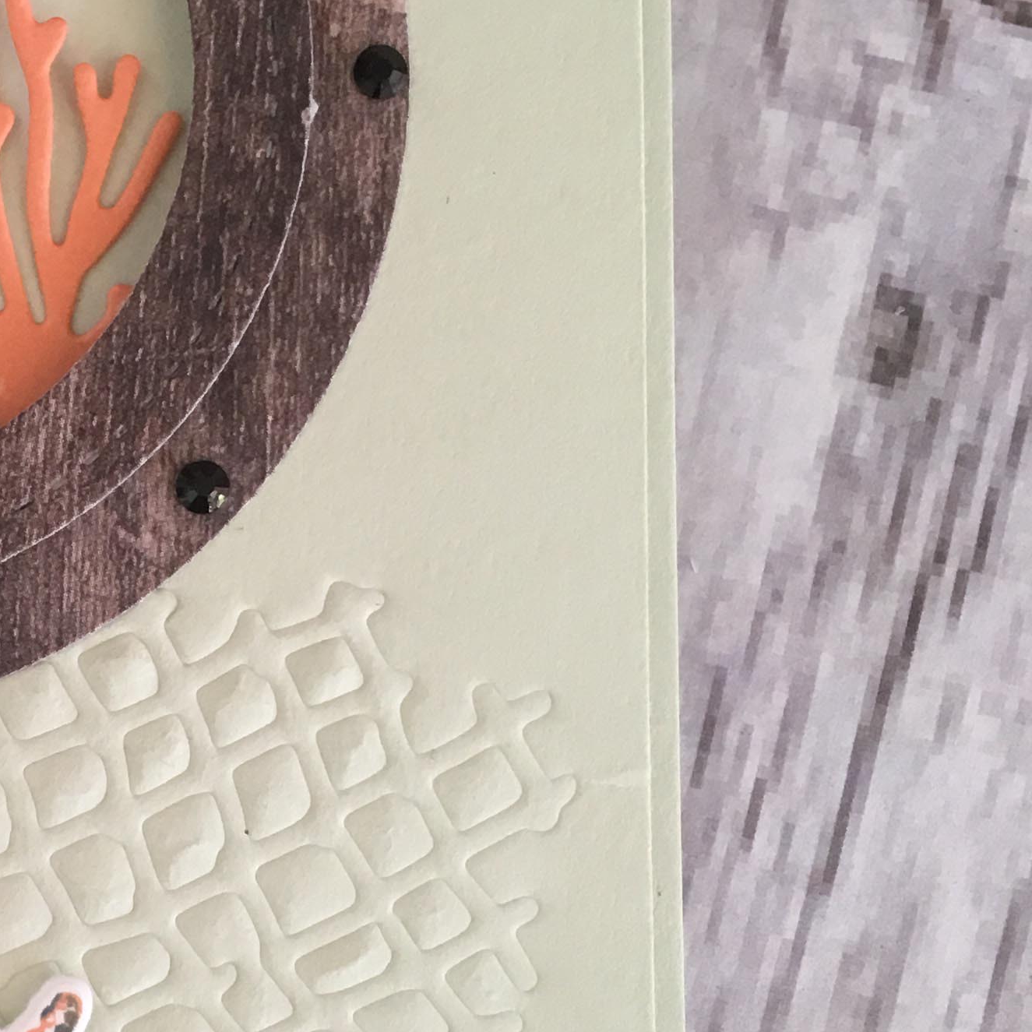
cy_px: 609
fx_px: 2631
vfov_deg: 22.2
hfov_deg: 21.0
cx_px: -133
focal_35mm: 78
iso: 50
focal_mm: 4.15
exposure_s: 1/33
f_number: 2.2
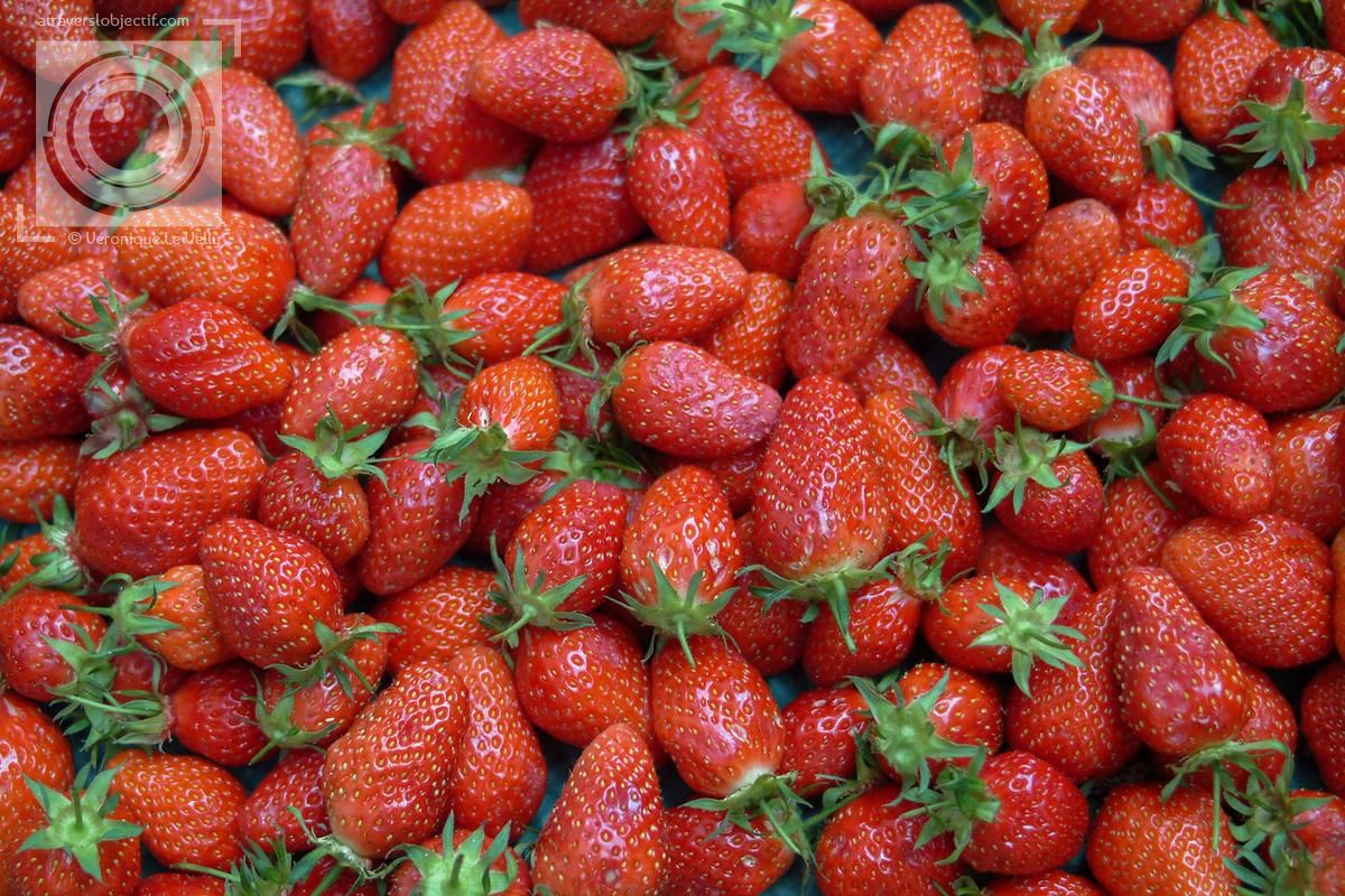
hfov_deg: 37.9
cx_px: 672
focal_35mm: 52
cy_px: 448
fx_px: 1961
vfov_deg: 25.8
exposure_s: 1/60
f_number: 4
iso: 100
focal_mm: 35
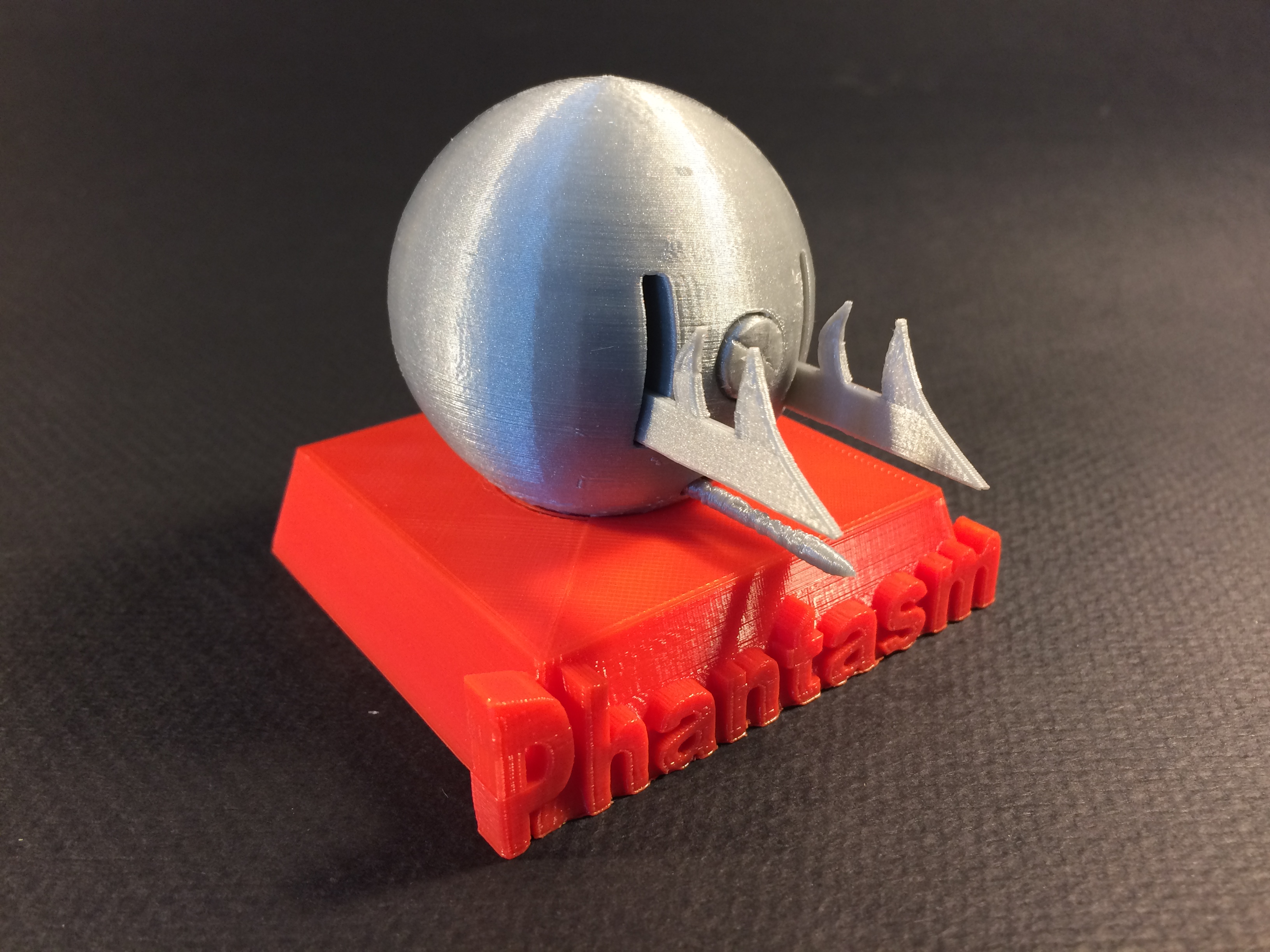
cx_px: 635
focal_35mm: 29
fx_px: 1064
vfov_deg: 48.2
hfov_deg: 61.7
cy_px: 476
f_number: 2.2
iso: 64
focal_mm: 4.15
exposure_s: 1/30
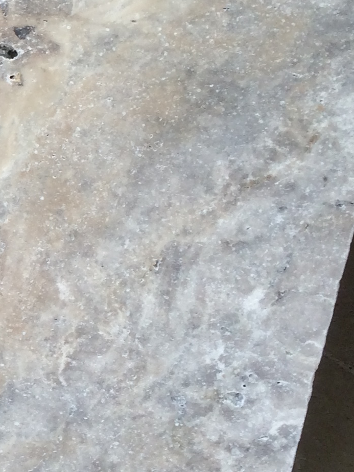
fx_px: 1445
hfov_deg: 12.3
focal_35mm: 106
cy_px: 179
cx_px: -361
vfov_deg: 18.5
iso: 32
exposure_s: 1/151
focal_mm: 4.12
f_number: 2.2
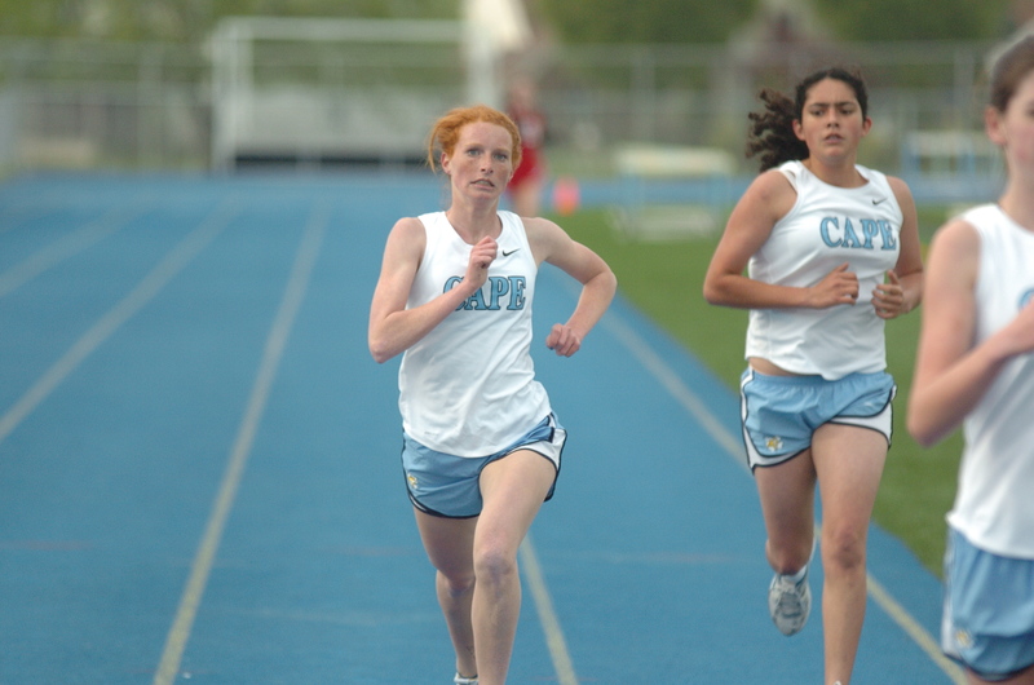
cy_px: 342
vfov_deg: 4.6
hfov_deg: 6.9
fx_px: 8599
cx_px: 517
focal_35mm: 300
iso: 500
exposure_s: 1/3000
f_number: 2.8
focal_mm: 200
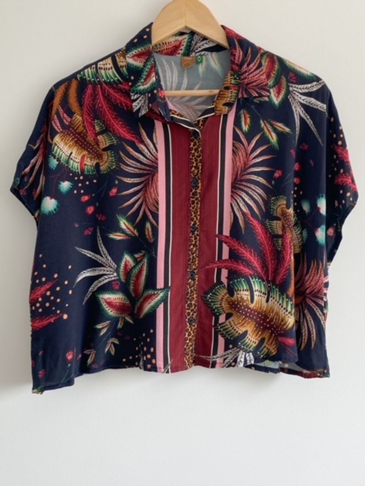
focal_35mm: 26
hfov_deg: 53.1
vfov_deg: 67.3
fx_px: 366
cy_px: 243
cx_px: 182
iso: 32
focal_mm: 4.25
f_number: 1.8
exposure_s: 1/140
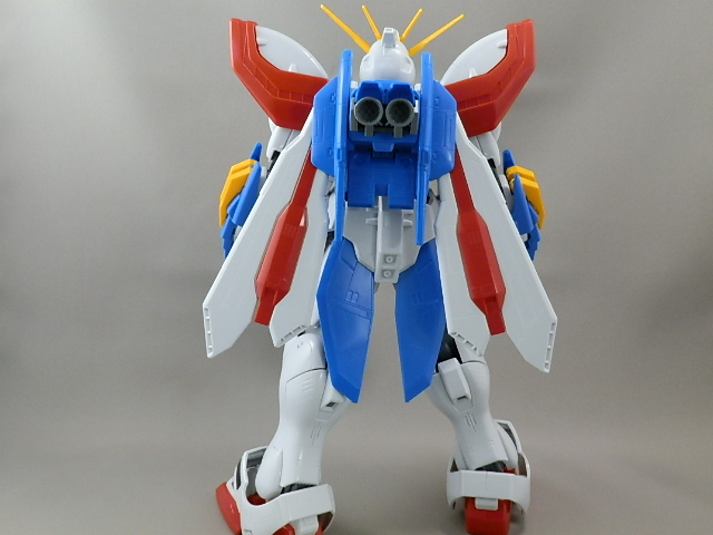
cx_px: 356
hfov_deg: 50.1
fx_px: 762
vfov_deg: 38.7
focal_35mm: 37
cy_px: 268
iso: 200
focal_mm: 6.67
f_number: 3.5
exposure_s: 1/10
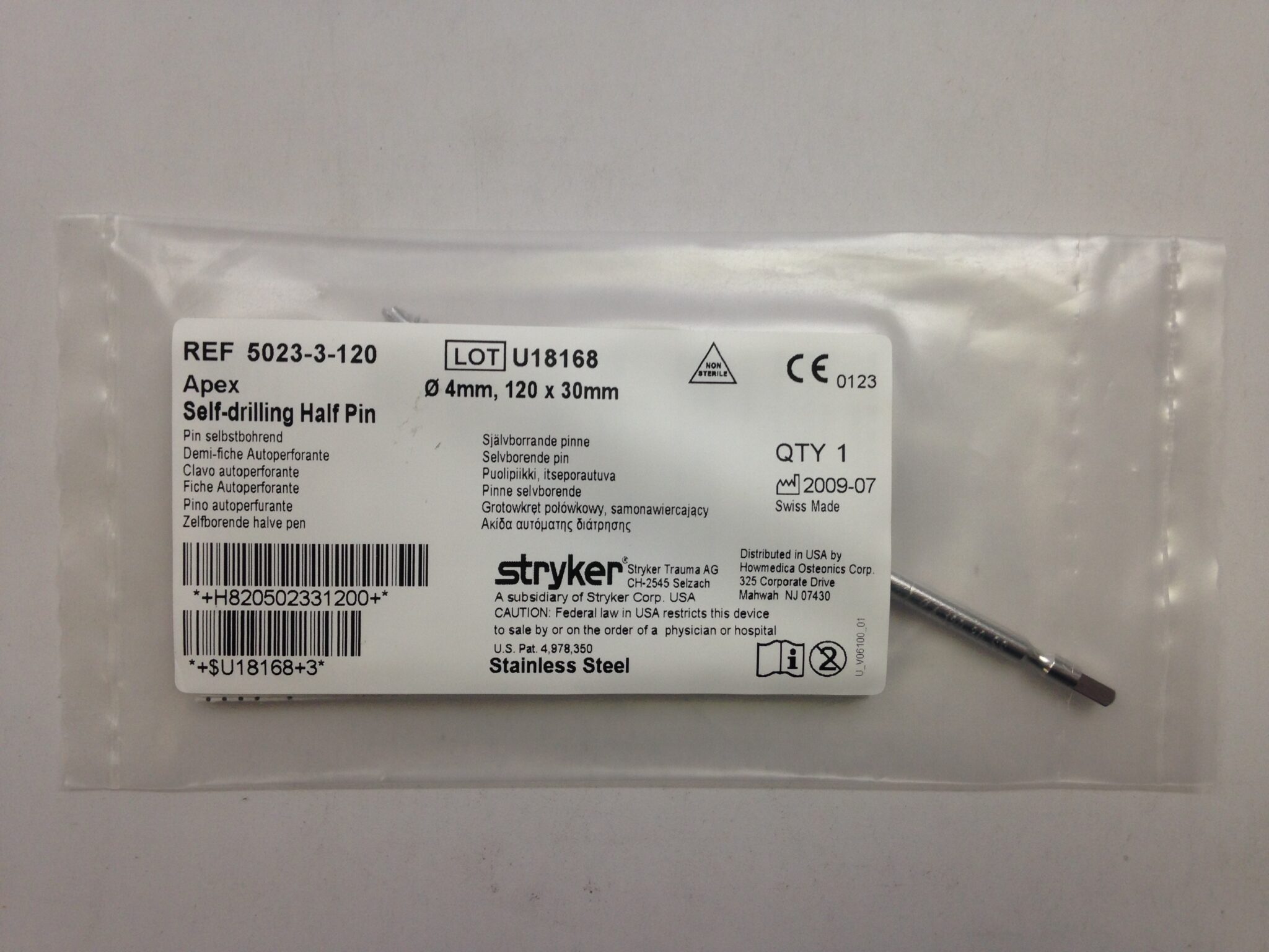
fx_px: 1210
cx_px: 634
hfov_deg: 55.4
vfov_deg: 42.9
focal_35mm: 33
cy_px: 476
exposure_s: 1/60
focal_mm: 4.12
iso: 50
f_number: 2.4
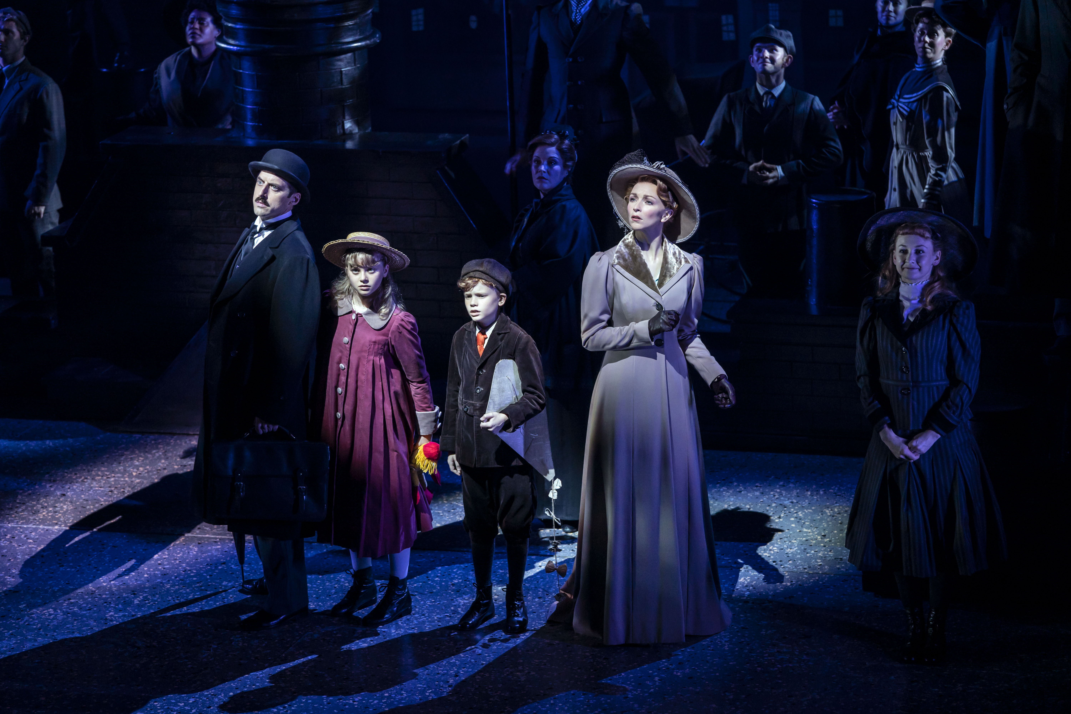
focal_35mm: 126
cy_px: 357
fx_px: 3748
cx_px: 536
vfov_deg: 10.9
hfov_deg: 16.3
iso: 1000
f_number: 4
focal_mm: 126
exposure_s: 1/100
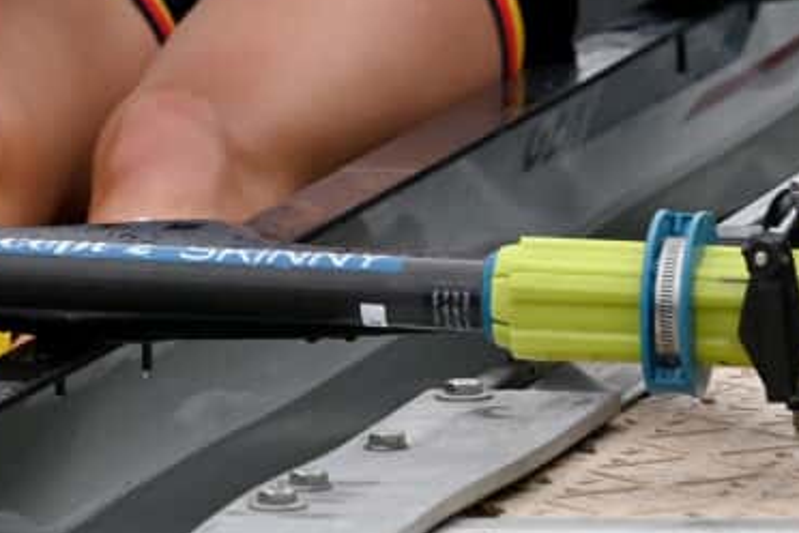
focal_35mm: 1073
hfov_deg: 1.9
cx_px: -307
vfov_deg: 1.3
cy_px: -344
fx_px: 23813
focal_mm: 260
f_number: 8
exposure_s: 1/4000
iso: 1250
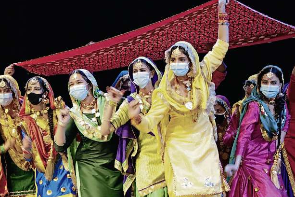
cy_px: 140
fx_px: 1523
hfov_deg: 11.1
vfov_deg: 7.4
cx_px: 103
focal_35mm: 186
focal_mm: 95
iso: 500
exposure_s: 1/80
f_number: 2.8
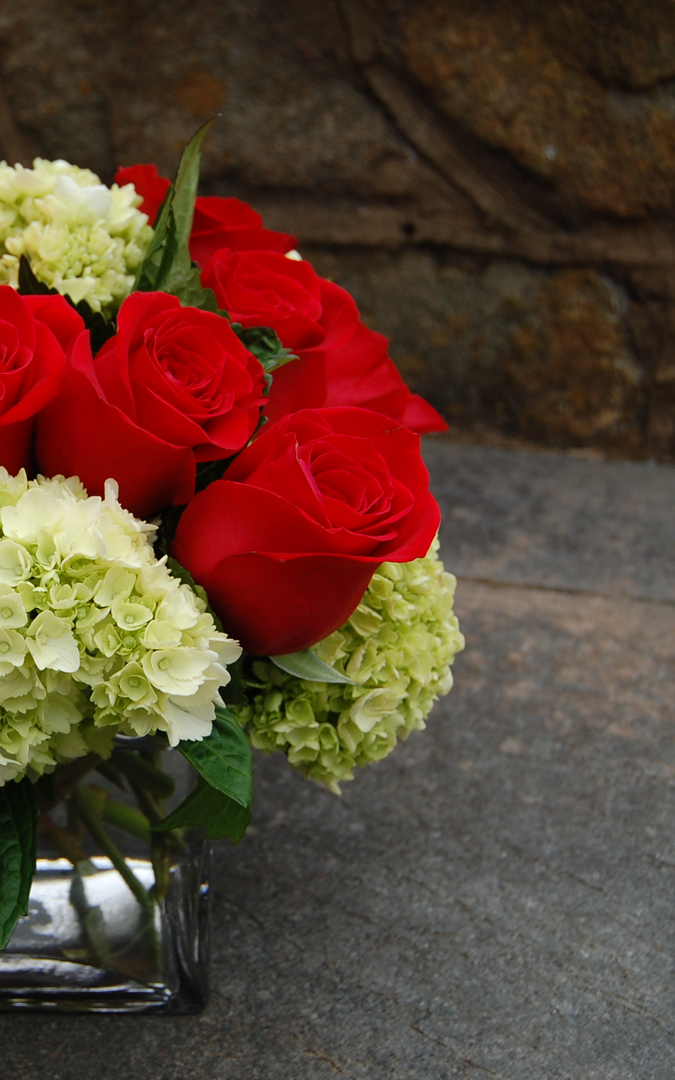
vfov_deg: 27.8
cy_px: 543
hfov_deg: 17.1
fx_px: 2178
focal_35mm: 74
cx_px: -34
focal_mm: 32
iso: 200
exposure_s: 1/125
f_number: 5.6
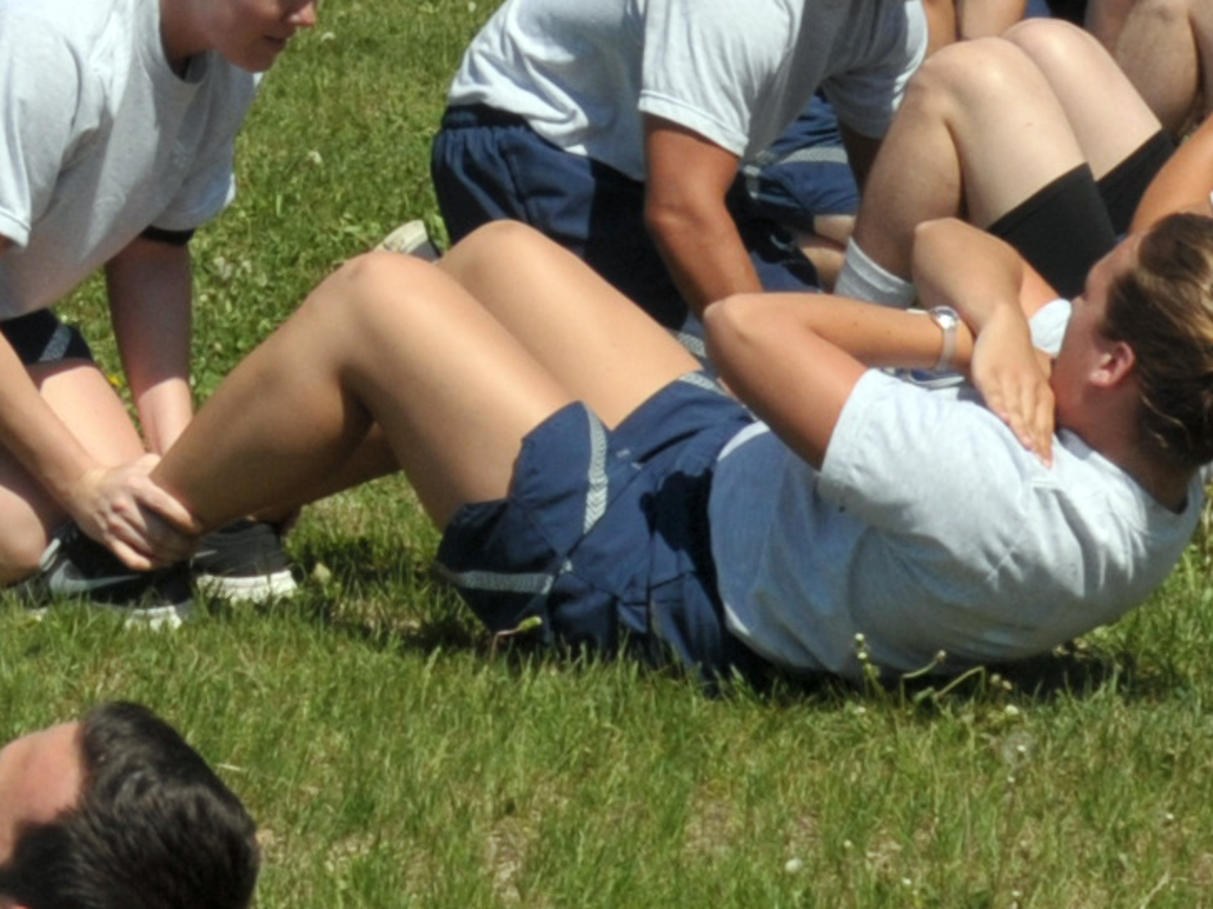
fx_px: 7147
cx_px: -177
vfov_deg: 7.3
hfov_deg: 9.6
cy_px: 95
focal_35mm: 204
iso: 200
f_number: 10
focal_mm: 24
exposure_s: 1/400
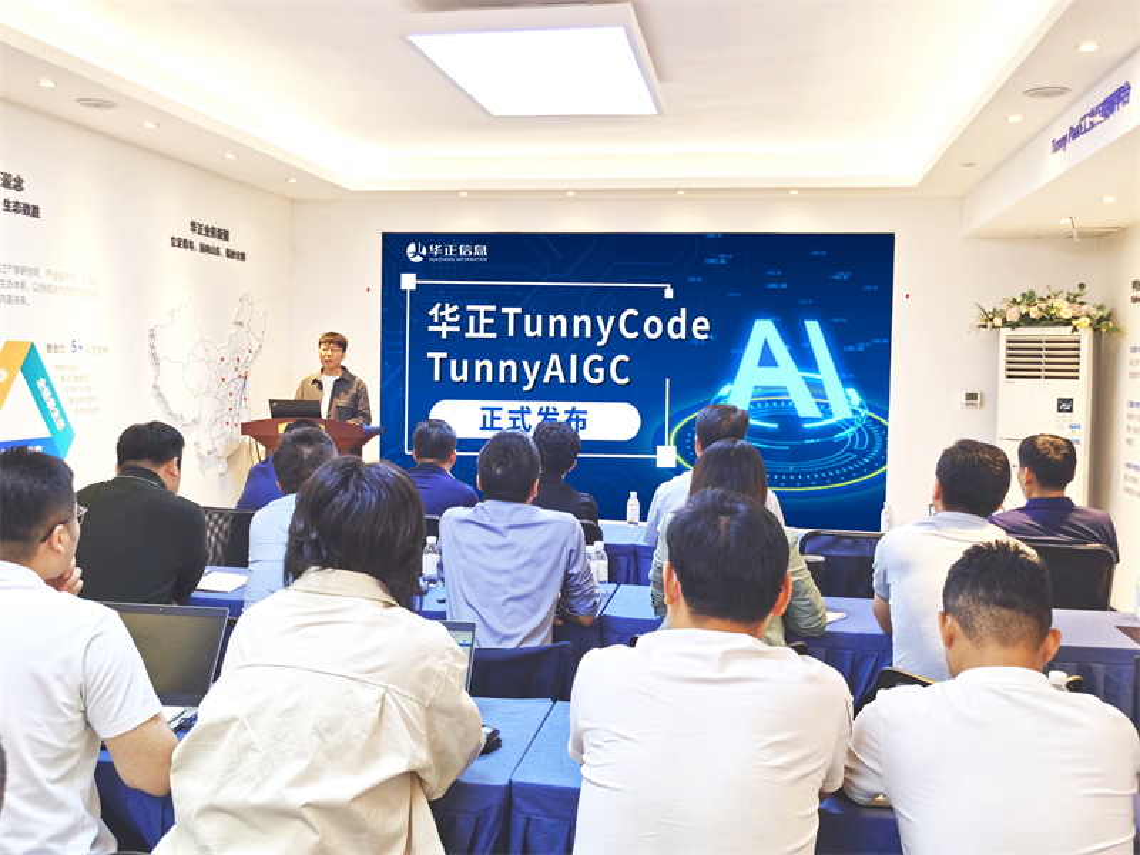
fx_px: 889
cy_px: 428
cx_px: 570
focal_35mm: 27
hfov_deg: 65.3
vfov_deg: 51.4
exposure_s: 1/111
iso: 50
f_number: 1.6
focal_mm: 5.56
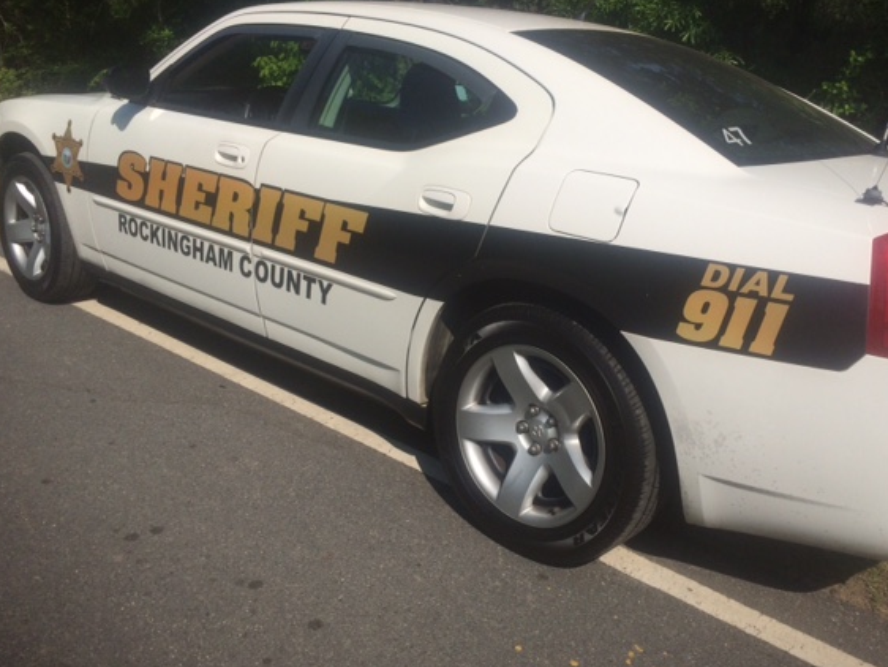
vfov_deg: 43.0
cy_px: 319
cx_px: 487
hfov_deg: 55.2
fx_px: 847
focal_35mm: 33
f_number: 2.2
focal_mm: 4.15
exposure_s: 1/4566
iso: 40
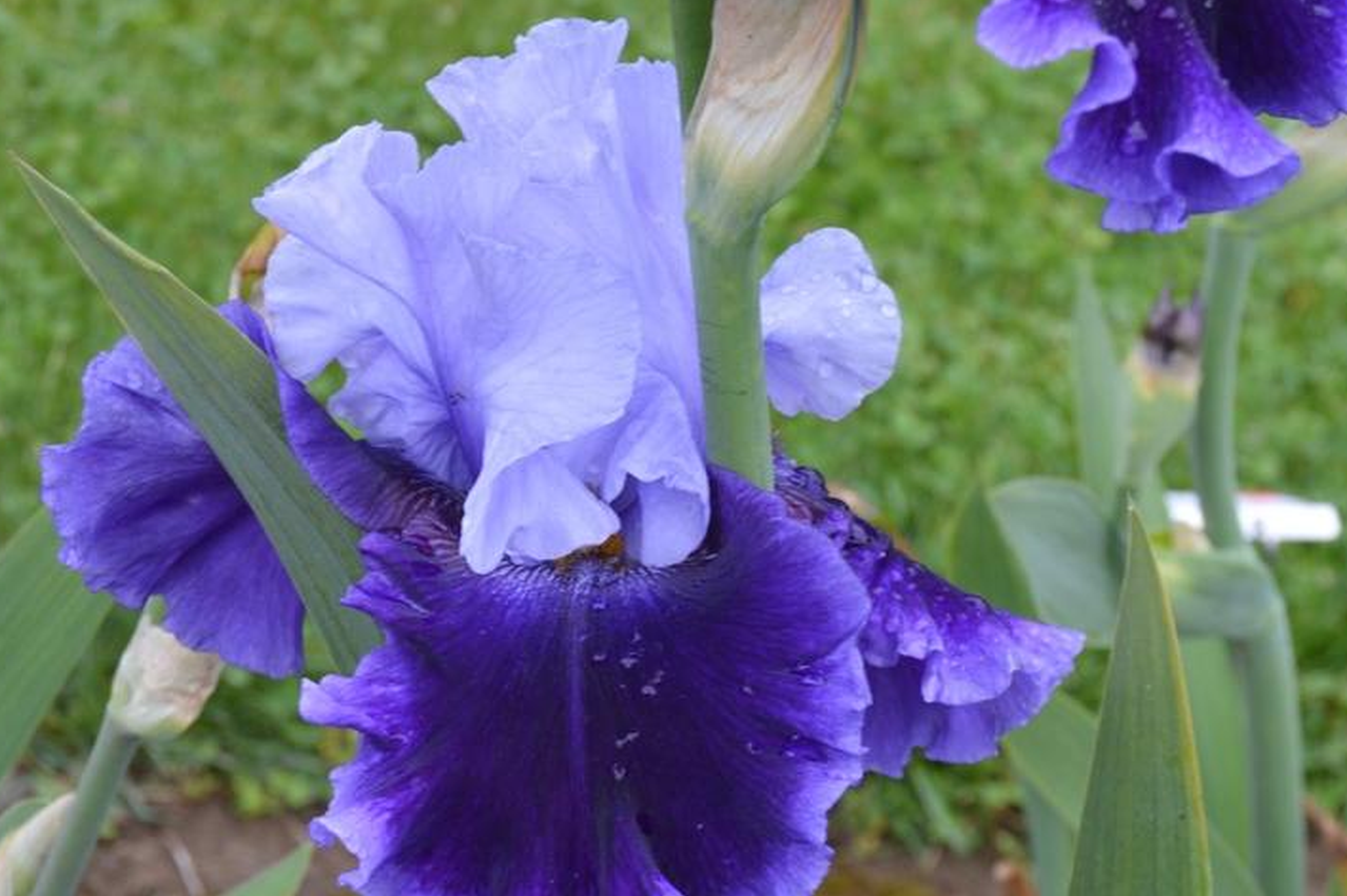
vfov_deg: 15.3
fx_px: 3328
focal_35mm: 89
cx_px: 622
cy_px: 526
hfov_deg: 22.9
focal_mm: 42
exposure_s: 1/80
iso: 400
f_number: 8
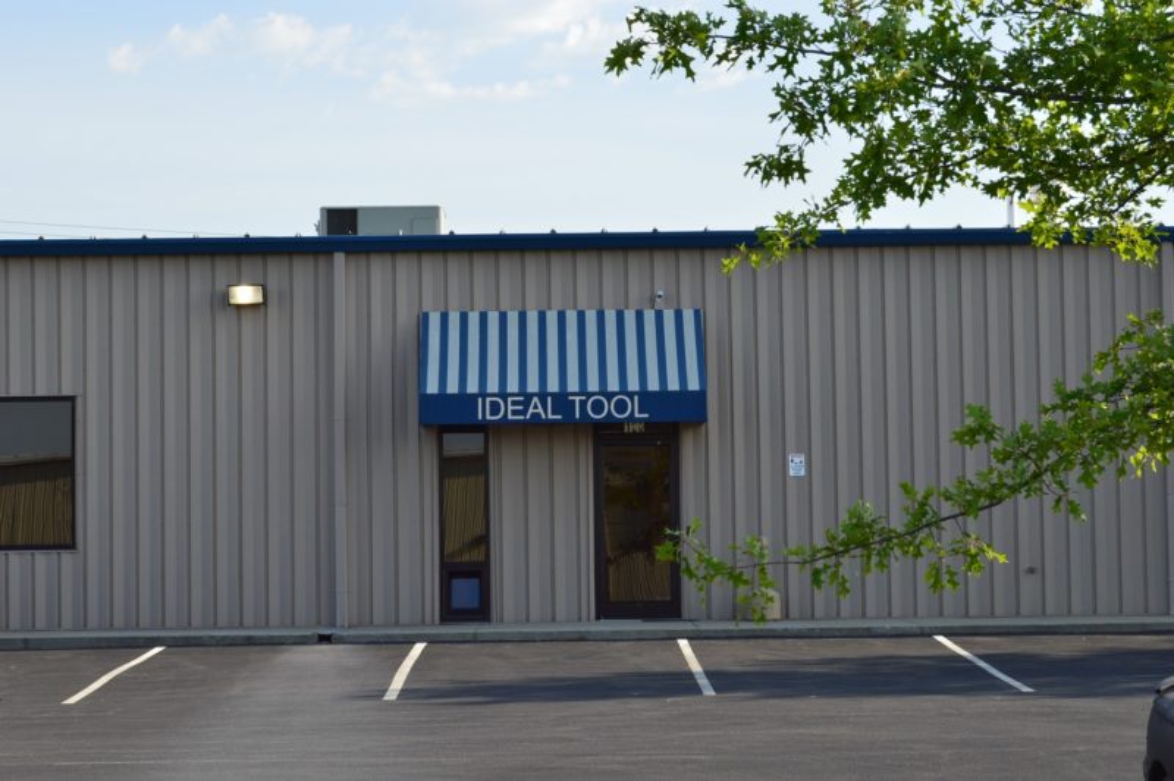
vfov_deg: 16.5
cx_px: 587
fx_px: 2688
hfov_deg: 24.6
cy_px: 390
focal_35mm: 82
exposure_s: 1/320
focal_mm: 55
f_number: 10
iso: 400
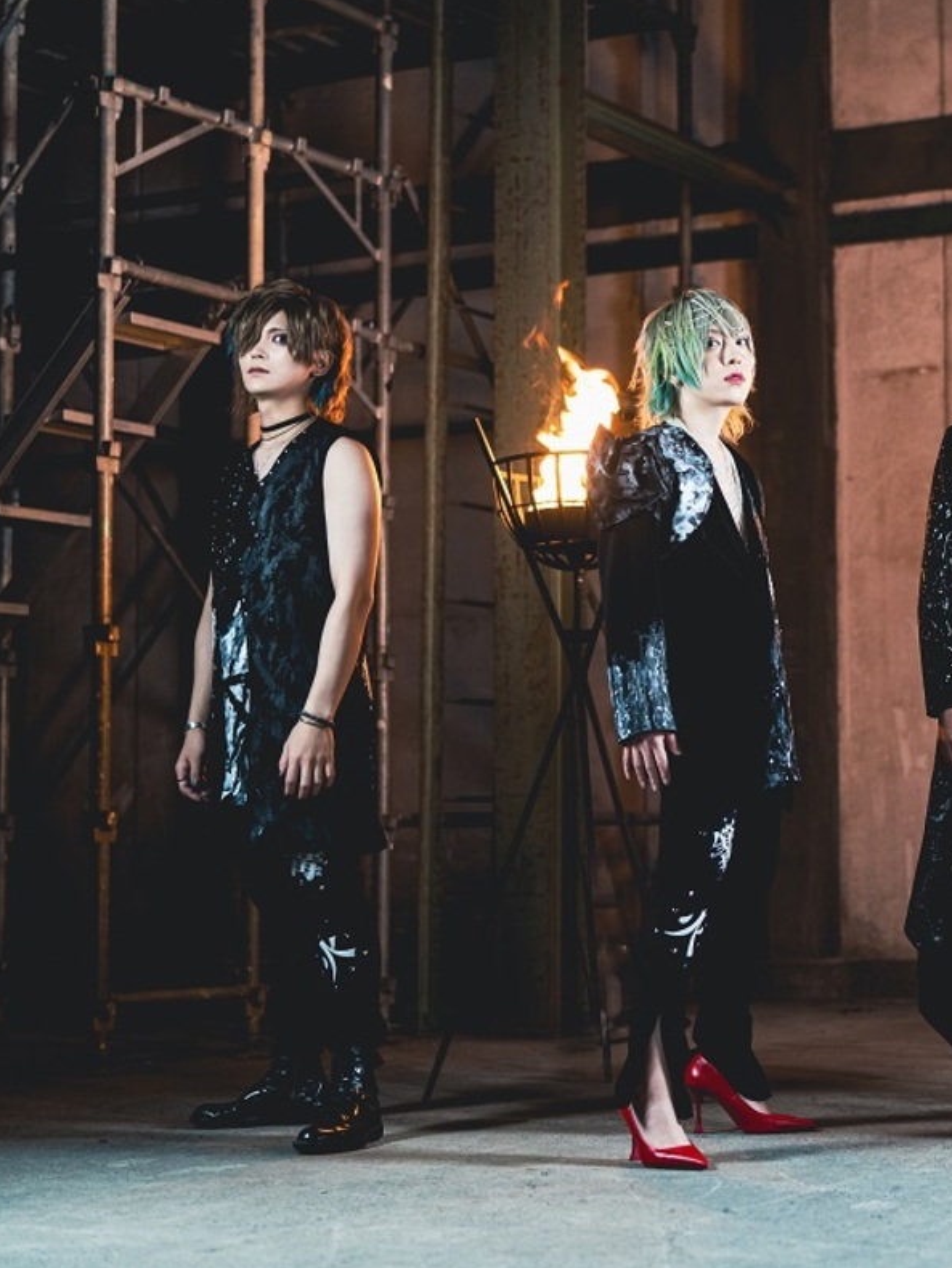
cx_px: 896
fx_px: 2675
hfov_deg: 19.7
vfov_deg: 26.7
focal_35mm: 73
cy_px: 632
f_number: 2
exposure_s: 1/125
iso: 800
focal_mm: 50
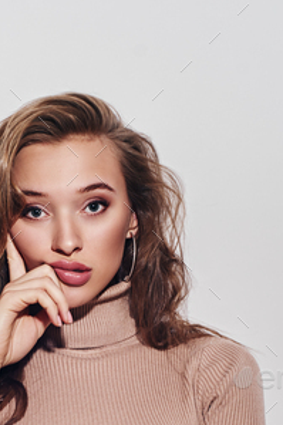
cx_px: 80
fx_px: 1747
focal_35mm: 148
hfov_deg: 9.2
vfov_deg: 13.8
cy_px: 367
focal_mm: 50
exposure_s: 1/160
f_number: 8
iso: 100
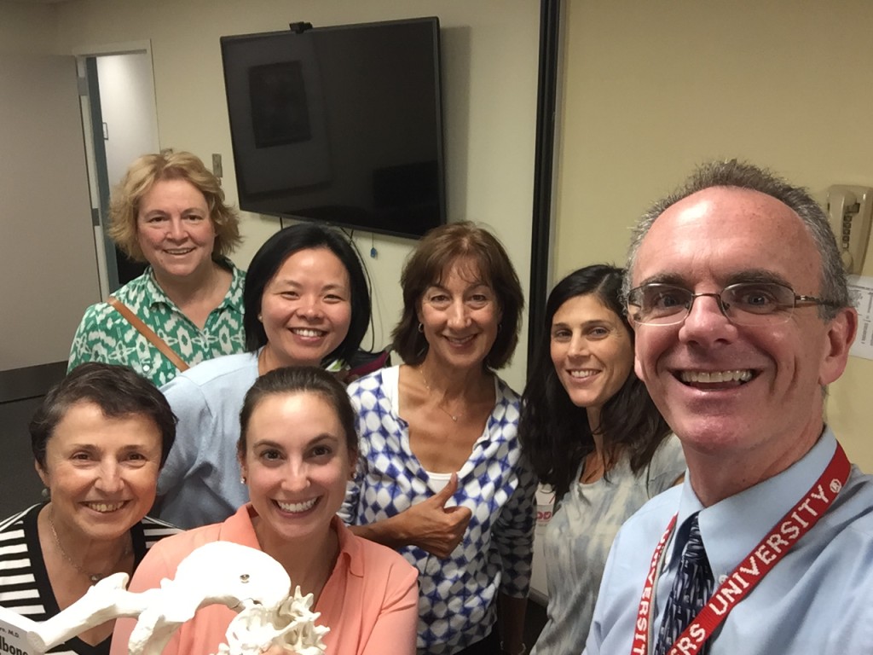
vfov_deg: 45.4
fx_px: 782
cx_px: 436
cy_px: 328
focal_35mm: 31
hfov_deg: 58.4
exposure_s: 1/30
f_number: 2.2
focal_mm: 2.65
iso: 80
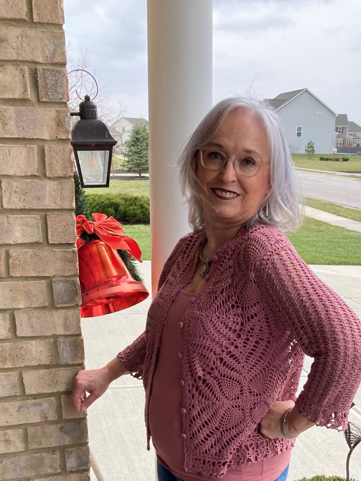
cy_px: 372
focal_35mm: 44
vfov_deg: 41.4
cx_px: 210
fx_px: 612
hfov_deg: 32.8
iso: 25
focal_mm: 3.99
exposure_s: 1/121
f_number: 1.8
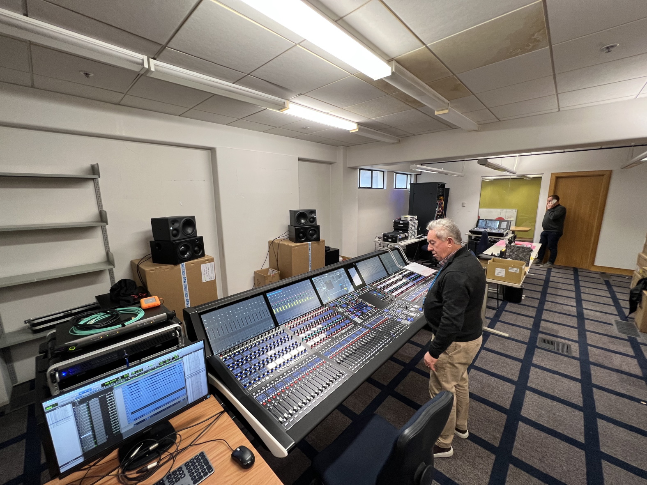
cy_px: 242
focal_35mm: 13
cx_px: 324
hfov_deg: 106.2
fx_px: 243
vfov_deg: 89.9
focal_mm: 1.57
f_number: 1.8
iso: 125
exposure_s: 1/50
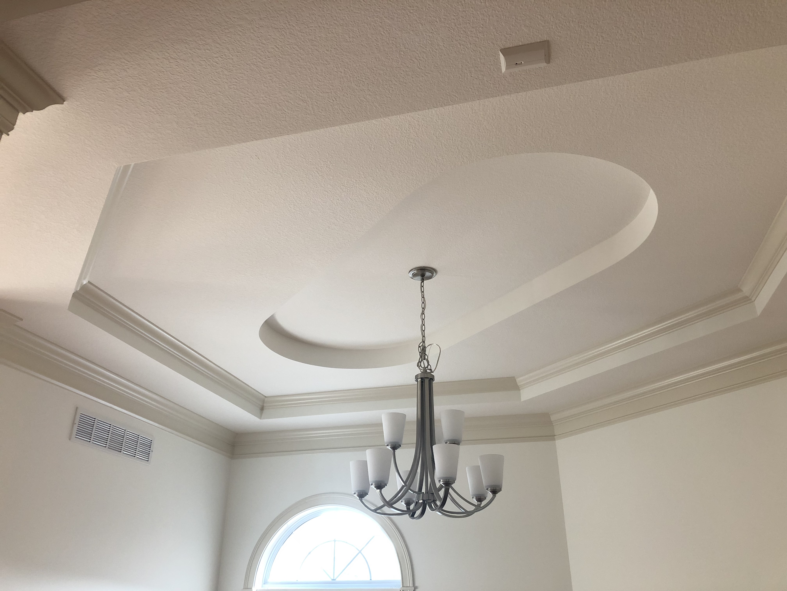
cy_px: 296
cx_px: 394
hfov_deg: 63.4
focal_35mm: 28
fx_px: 637
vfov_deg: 49.7
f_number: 1.8
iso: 32
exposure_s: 1/30
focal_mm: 3.99
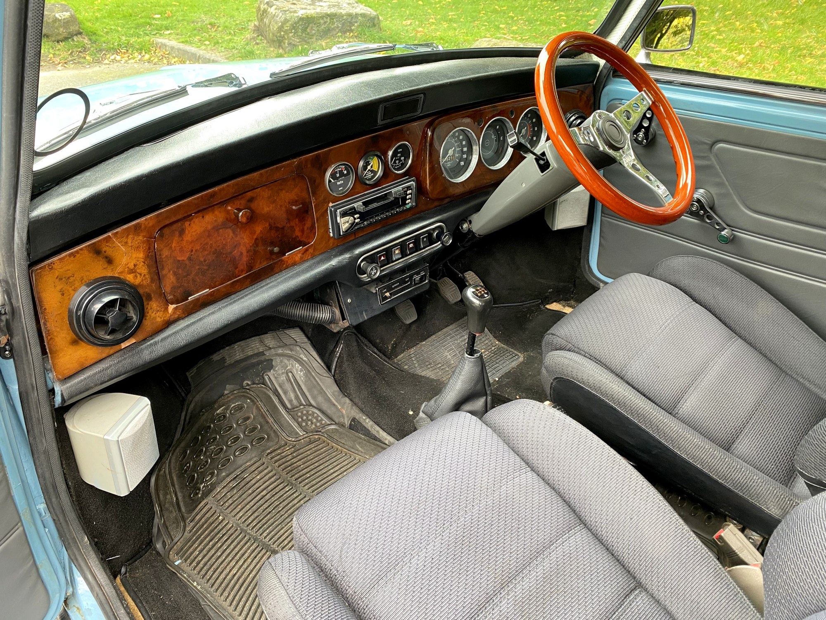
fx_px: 620
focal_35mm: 26
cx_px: 413
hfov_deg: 67.3
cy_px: 310
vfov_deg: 53.1
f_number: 1.8
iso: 125
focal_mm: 4.25
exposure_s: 1/82
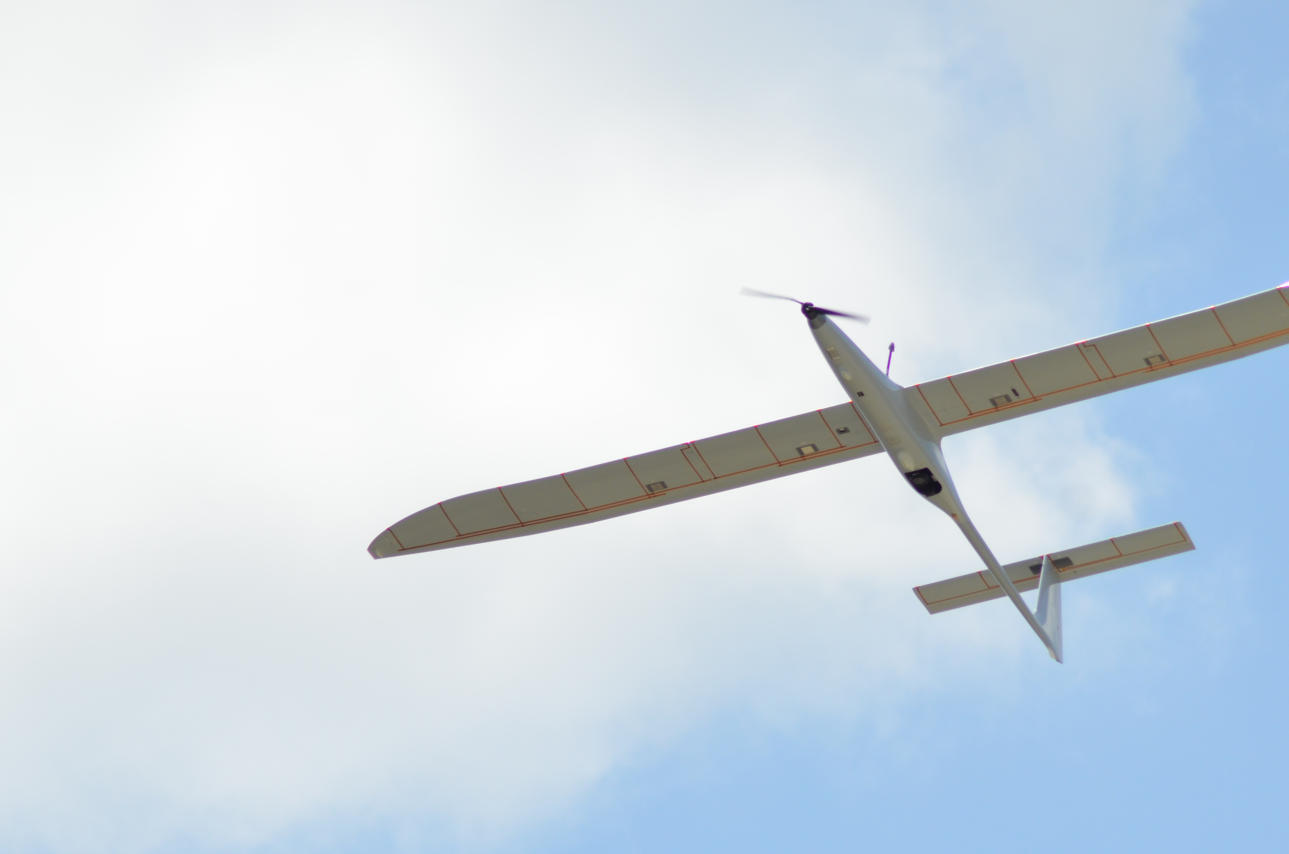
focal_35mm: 366
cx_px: 739
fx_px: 13078
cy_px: 531
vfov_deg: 3.7
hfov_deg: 5.6
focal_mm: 180
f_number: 5.6
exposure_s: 1/2000
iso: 320
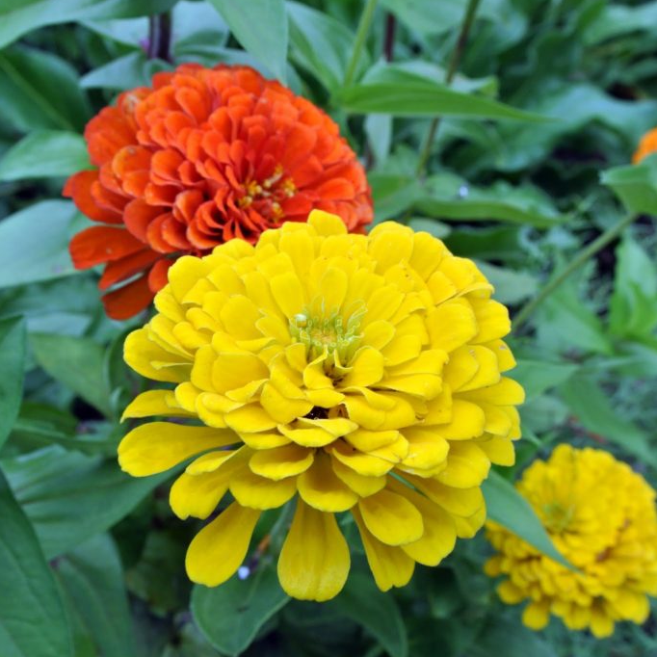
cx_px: 328
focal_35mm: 46
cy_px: 365
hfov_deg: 36.8
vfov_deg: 36.7
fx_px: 988
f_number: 5.6
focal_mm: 13.6
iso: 100
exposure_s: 1/200
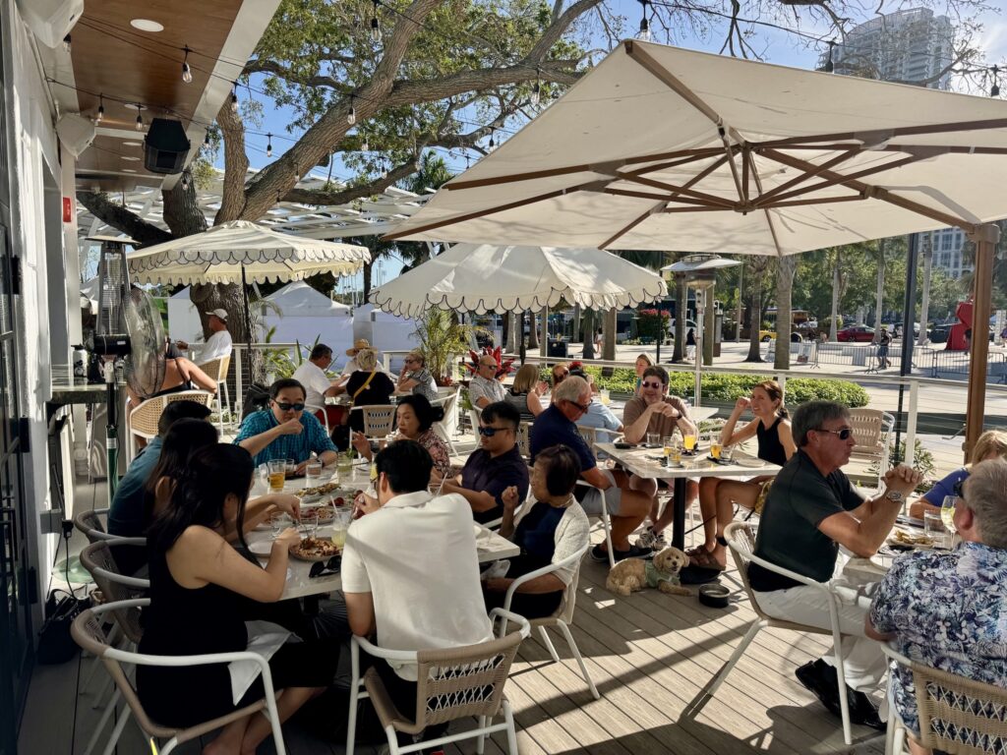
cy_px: 378
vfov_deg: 56.8
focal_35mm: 24
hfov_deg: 71.6
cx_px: 504
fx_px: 698
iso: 80
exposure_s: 1/2415
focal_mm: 6.76
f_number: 1.78
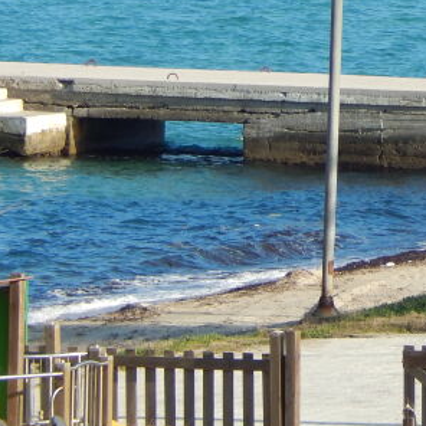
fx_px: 7825
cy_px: -98
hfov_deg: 3.1
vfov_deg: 3.1
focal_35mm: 562
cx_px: 711
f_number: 5.3
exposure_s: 1/400
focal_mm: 32.8
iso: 125
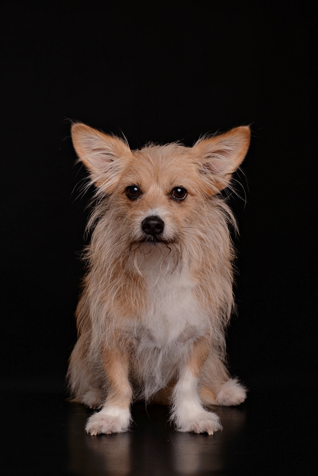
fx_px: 927
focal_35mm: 70
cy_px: 238
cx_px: 159
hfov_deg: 19.5
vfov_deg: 28.8
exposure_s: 1/160
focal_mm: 70
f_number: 9
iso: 160
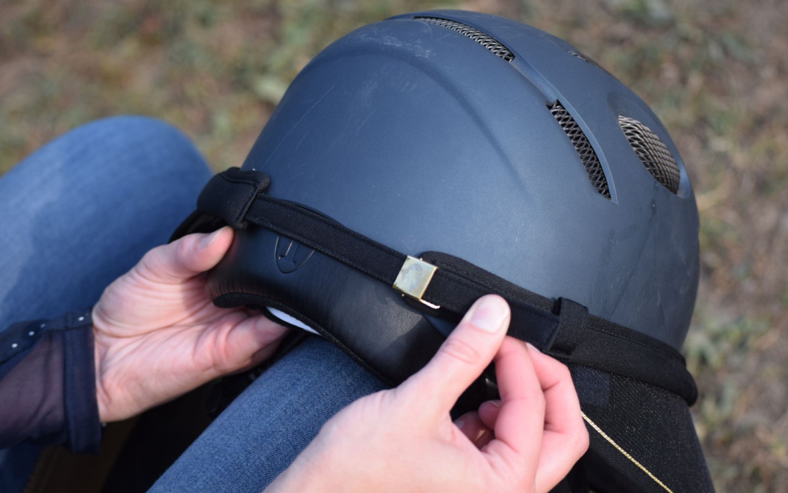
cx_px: 395
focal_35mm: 85
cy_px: 263
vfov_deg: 15.5
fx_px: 1815
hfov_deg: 24.5
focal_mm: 55
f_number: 4
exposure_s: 1/1000
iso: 450
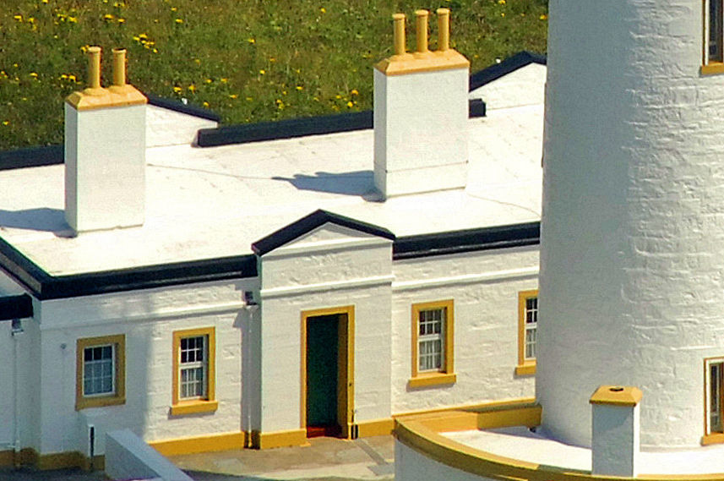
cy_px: -41
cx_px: 703
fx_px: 18096
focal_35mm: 901
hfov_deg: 2.3
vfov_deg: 1.5
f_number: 9
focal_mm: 120
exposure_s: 1/1000
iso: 400
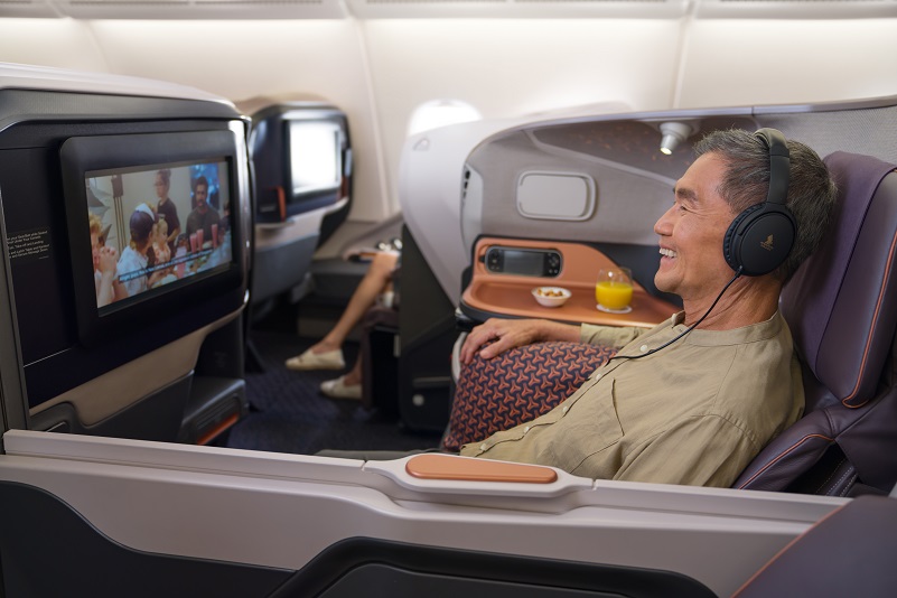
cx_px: 448
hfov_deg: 63.7
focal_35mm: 29
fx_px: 723
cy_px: 299
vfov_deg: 45.0
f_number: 2.8
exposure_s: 1/80
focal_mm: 29
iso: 320
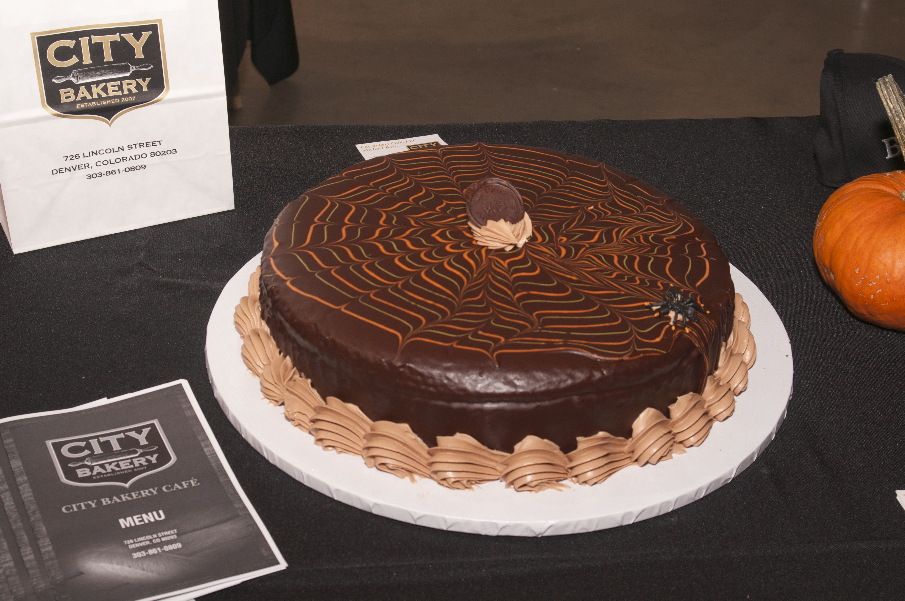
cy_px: 300
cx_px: 452
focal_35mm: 57
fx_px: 1431
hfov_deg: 35.1
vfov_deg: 23.7
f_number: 8
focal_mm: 38
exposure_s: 1/100
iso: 200
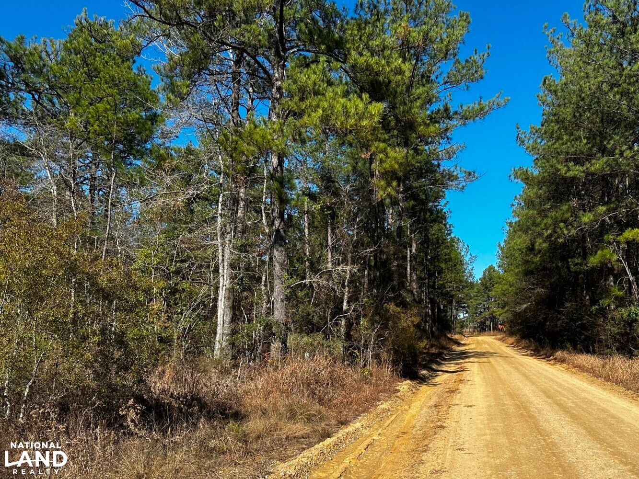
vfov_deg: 56.8
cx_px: 320
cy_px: 240
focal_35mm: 24
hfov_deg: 71.6
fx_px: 443
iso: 80
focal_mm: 6.86
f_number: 1.78
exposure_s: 1/4016
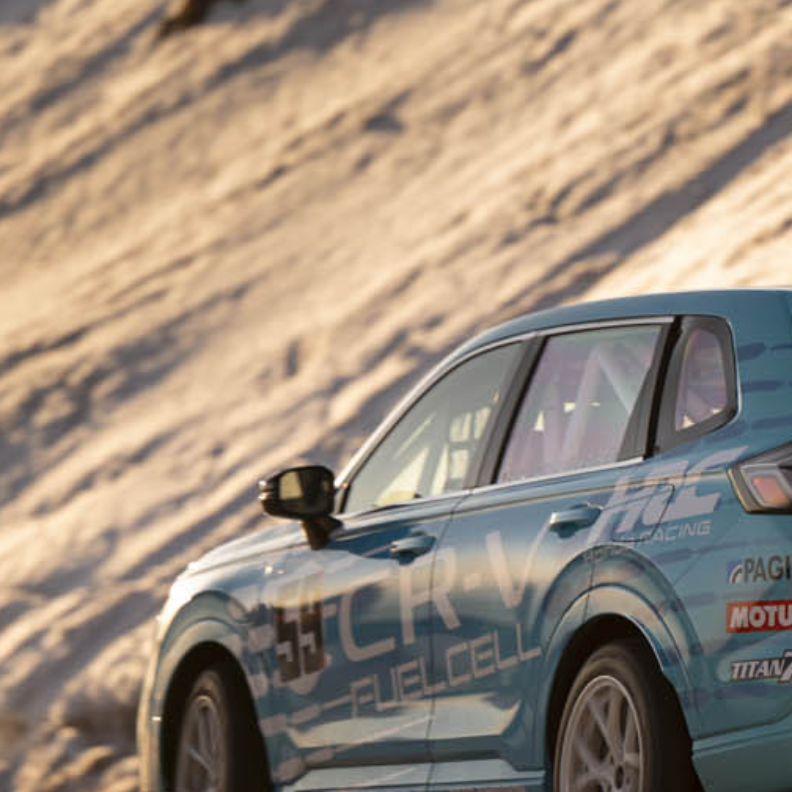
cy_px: 288
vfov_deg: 5.5
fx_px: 8257
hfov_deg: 5.5
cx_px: 756
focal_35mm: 319
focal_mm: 140
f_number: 2.8
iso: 40
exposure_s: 1/125
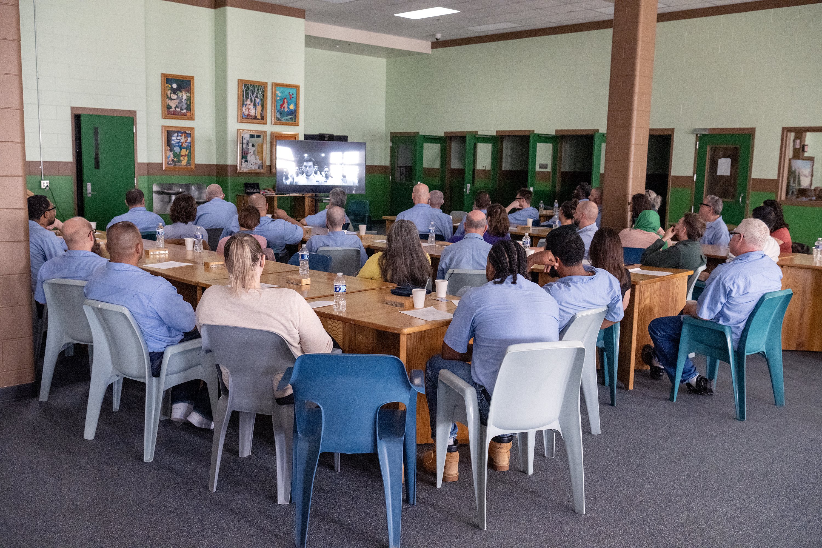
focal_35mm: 35
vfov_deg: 37.9
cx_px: 411
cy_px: 274
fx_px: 799
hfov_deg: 54.4
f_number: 5
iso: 10000
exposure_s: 1/320
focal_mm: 35
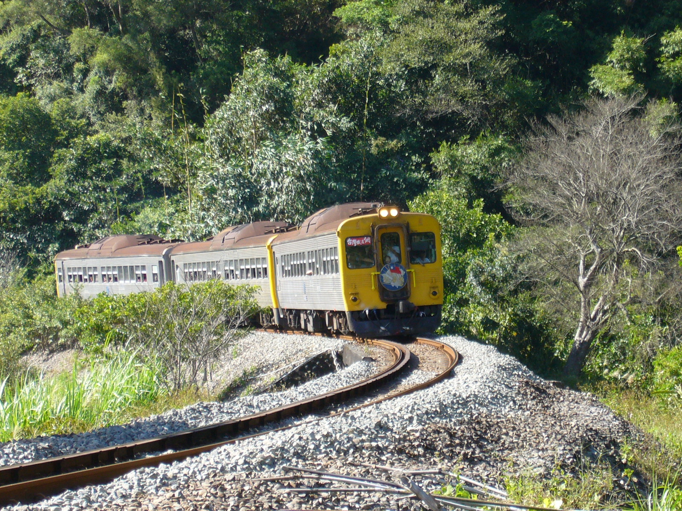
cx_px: 341
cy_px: 256
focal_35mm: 144
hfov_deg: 13.7
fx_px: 2837
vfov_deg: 10.3
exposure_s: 1/160
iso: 80
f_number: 5
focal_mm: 17.4
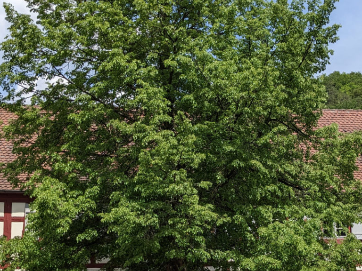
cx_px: 227
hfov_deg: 35.3
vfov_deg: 26.6
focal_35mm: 54
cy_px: 209
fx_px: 565
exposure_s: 1/2933
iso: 49
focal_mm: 4.4
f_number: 1.7
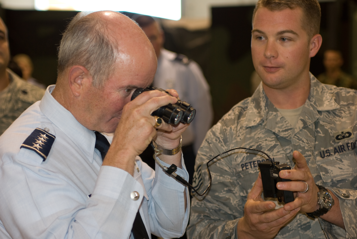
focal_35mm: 98
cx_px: 178
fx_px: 968
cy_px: 120
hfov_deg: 20.9
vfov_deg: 14.1
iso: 200
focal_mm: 65
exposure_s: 1/60
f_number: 3.5
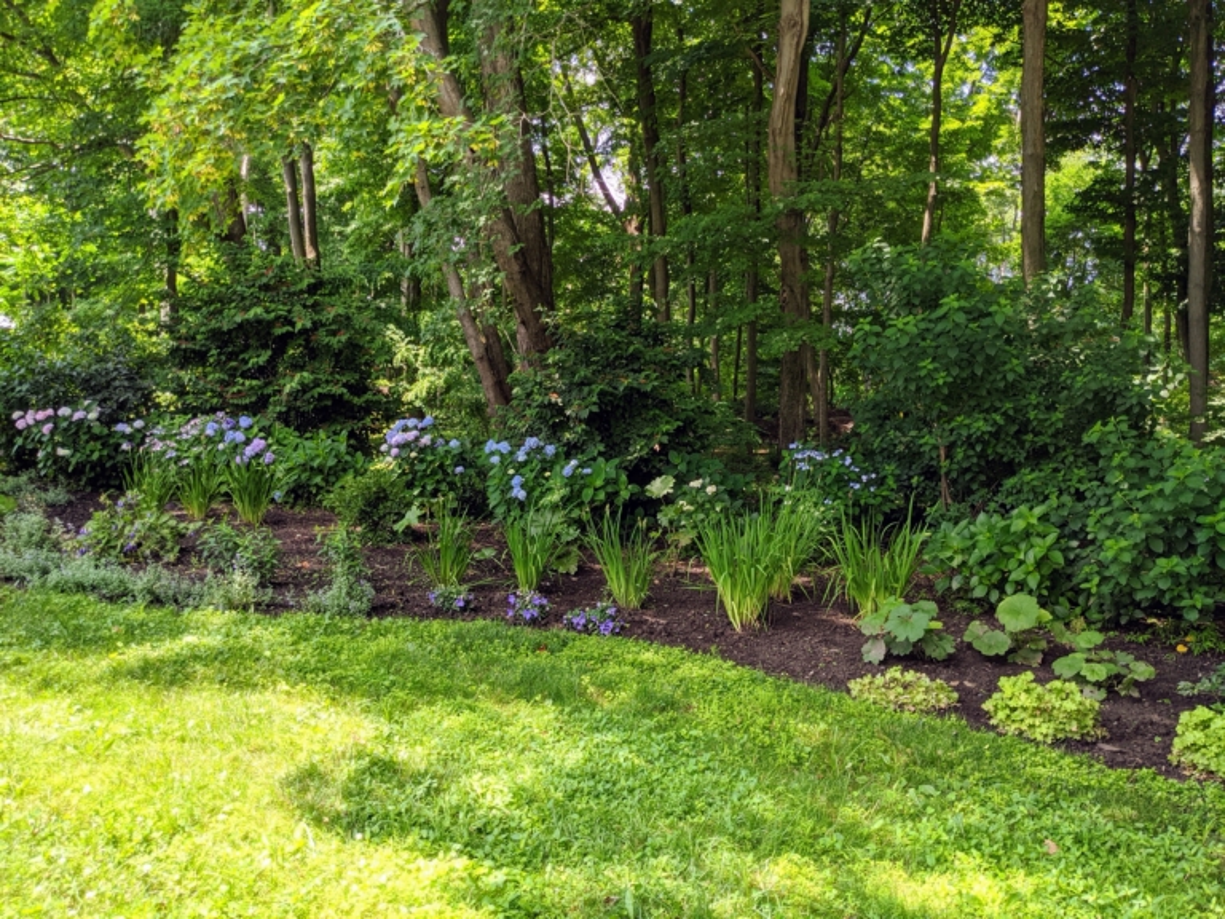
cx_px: 612
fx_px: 955
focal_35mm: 27
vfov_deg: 51.4
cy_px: 460
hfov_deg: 65.3
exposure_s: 1/469
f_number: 1.73
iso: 54
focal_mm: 4.38
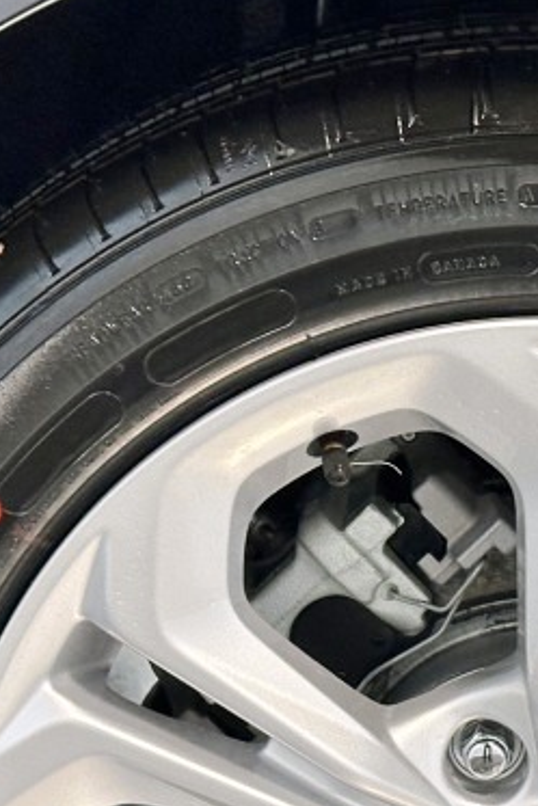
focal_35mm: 137
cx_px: 553
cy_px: 810
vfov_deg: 14.7
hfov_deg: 9.9
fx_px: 3068
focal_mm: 6.86
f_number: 1.78
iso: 400
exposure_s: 1/40
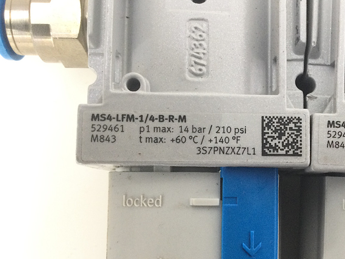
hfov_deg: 40.2
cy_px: 156
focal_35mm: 46
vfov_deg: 31.4
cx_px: 254
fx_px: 459
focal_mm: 3.3
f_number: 2.4
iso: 125
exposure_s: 1/33
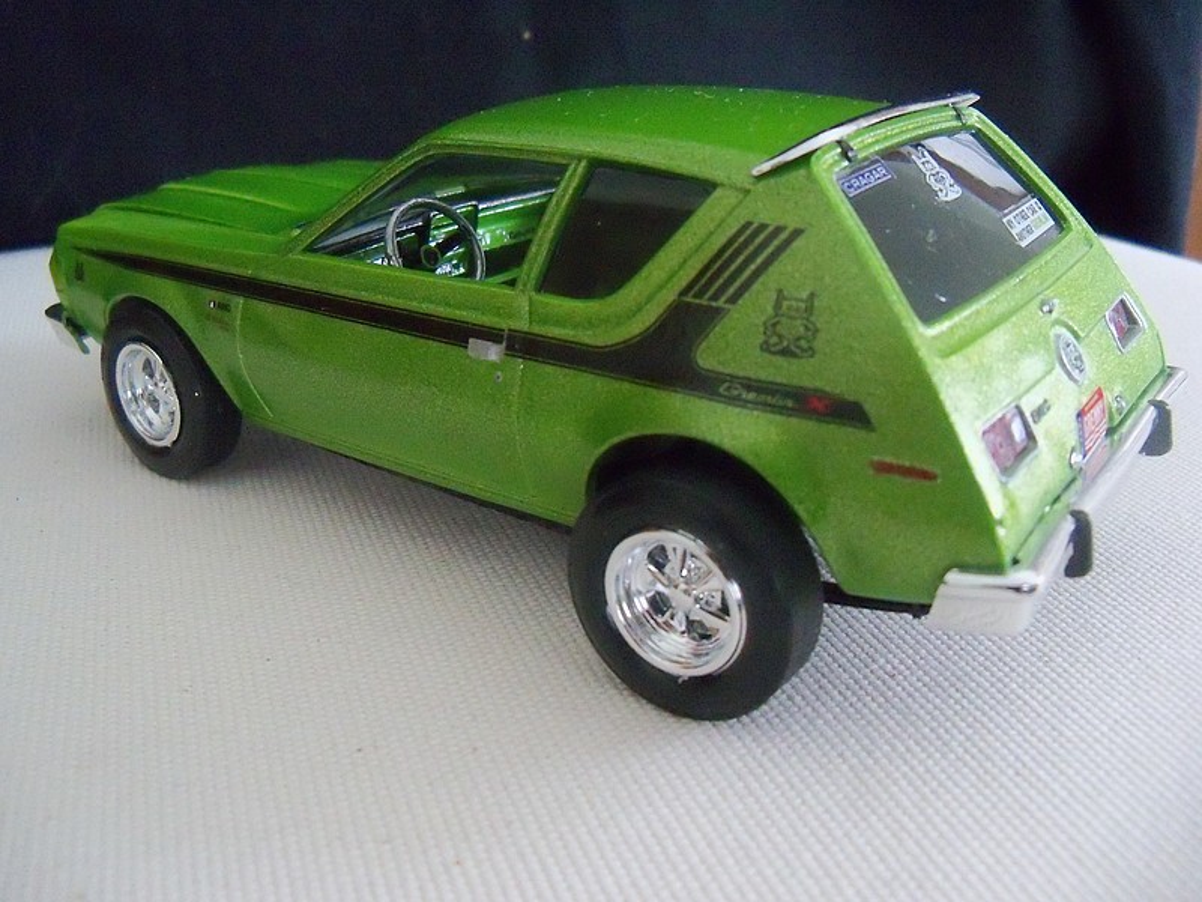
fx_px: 1215
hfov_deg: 52.6
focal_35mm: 35
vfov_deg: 40.7
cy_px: 451
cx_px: 601
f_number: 3.5
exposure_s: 1/40
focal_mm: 6.2
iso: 1000
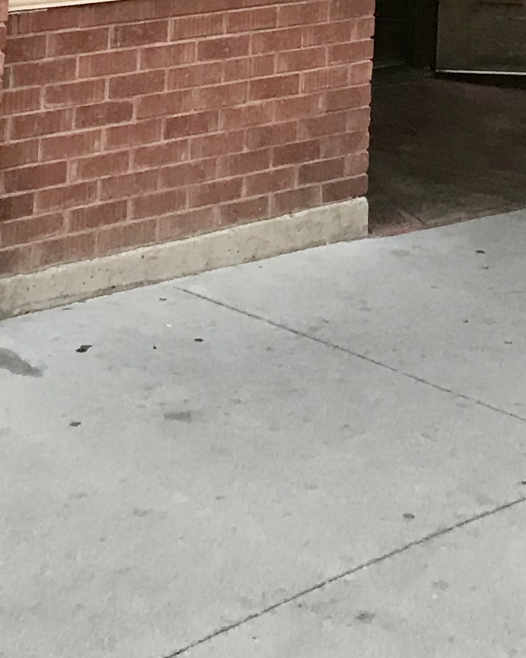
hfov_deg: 14.1
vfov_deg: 15.2
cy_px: -561
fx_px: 2102
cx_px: 472
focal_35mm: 108
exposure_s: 1/30
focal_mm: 3.99
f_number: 1.8
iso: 25
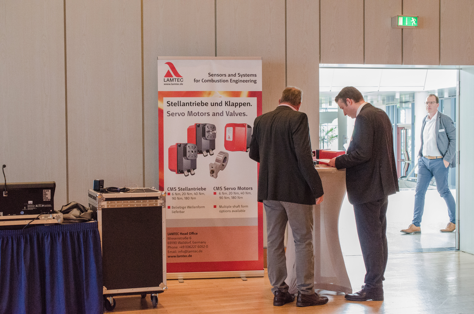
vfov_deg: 22.5
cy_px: 157
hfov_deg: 33.5
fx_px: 788
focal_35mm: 60
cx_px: 237
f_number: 5
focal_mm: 40
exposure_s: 1/200
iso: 4000
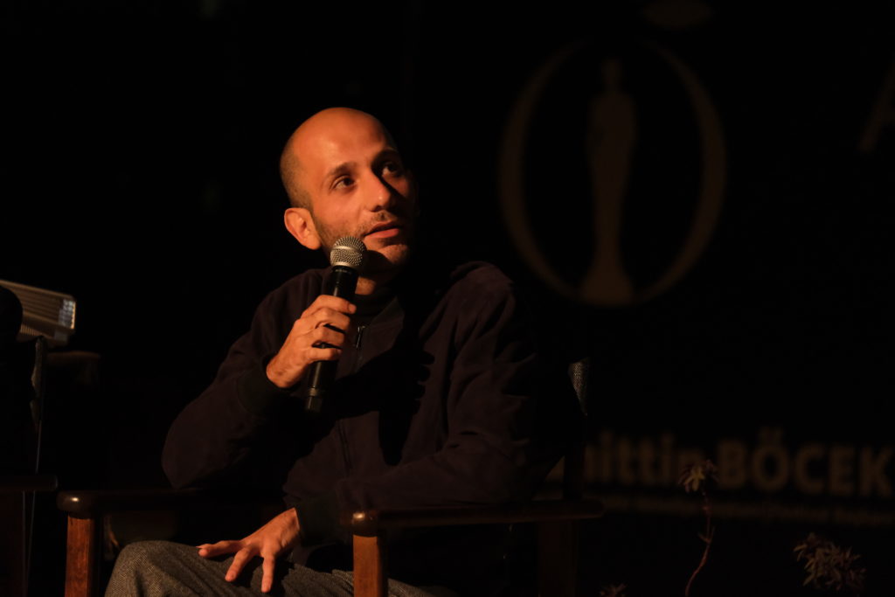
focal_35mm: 259
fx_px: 6439
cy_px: 298
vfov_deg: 5.3
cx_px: 448
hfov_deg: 8.0
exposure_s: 1/250
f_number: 4.7
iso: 5000
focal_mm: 172.4
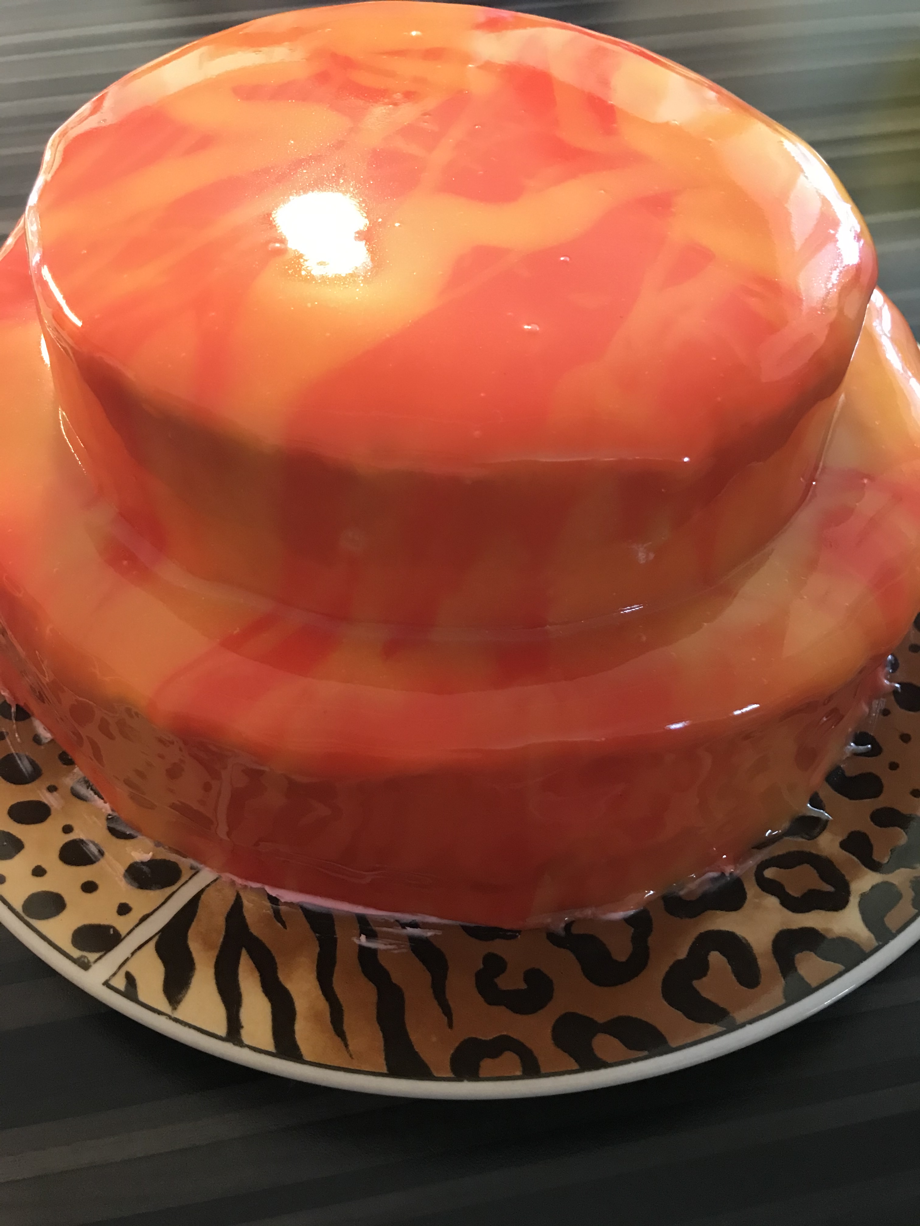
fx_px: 992
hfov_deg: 49.7
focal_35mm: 28
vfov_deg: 63.4
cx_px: 460
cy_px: 613
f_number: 1.8
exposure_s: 1/9
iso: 100
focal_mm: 3.99
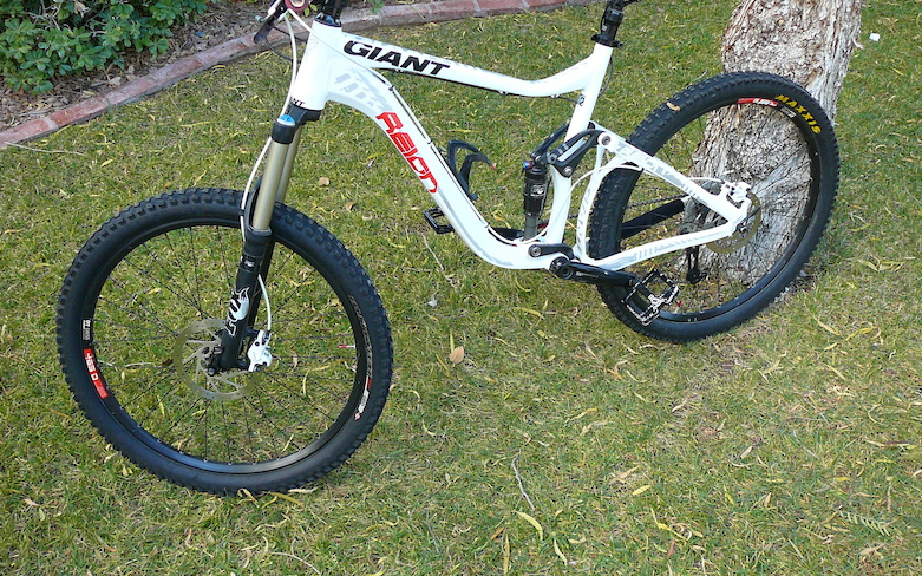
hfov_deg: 51.5
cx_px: 462
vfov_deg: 33.4
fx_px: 955
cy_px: 224
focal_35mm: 38
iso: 100
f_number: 2.8
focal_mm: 5.2
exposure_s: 1/40
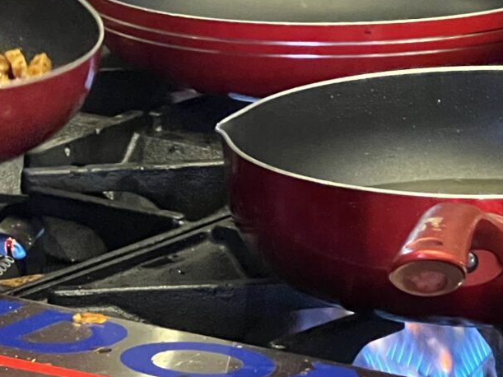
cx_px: 82
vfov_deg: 5.8
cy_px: 84
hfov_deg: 7.7
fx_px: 3748
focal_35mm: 258
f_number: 2.8
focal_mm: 9
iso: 1000
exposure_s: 1/34
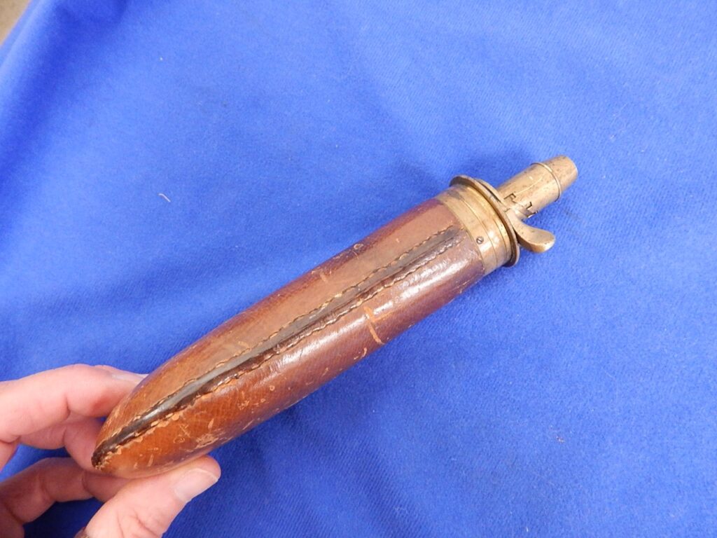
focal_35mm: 22
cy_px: 269
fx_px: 456
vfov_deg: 61.1
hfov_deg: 76.4
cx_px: 358
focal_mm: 4
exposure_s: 1/8
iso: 500
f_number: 3
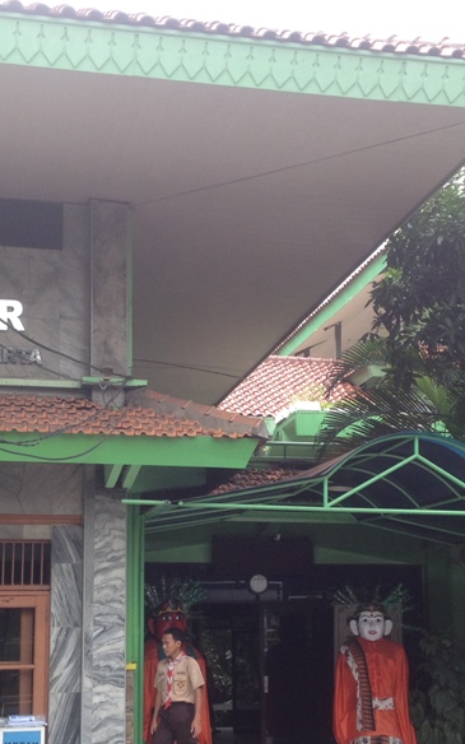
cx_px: 224
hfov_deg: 20.0
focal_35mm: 65
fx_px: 1318
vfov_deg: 31.4
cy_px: 456
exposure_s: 1/243
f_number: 2.4
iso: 50
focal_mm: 4.28
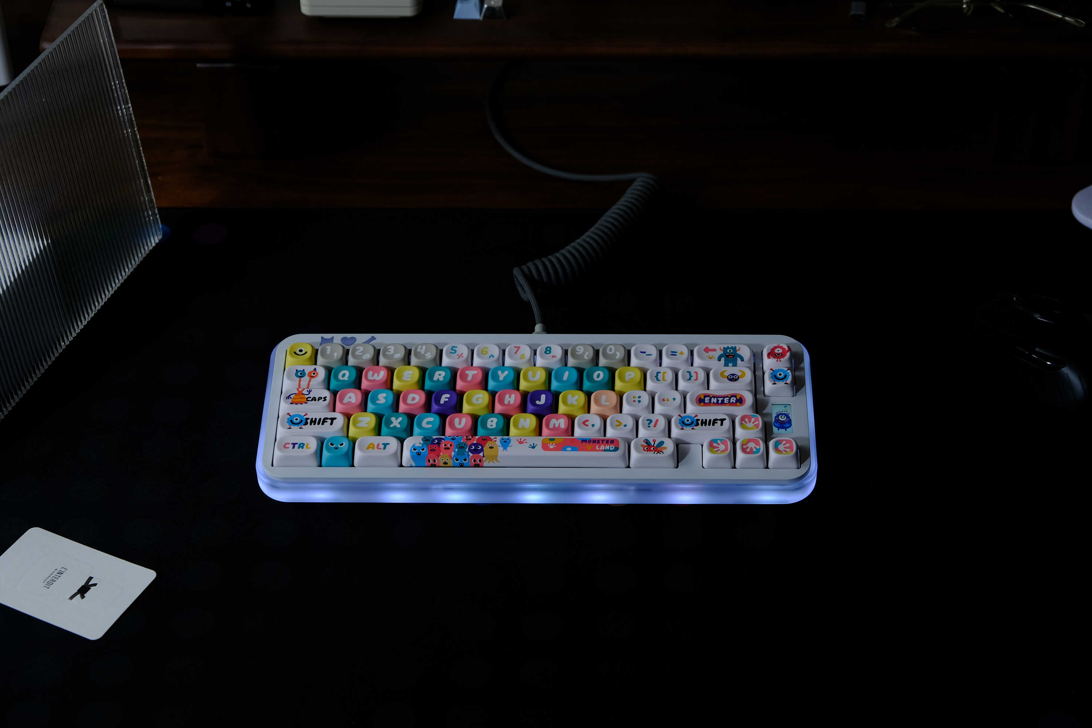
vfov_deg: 16.3
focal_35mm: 84
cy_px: 363
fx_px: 2548
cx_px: 545
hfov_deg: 24.2
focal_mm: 55
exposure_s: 1/60
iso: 200
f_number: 5
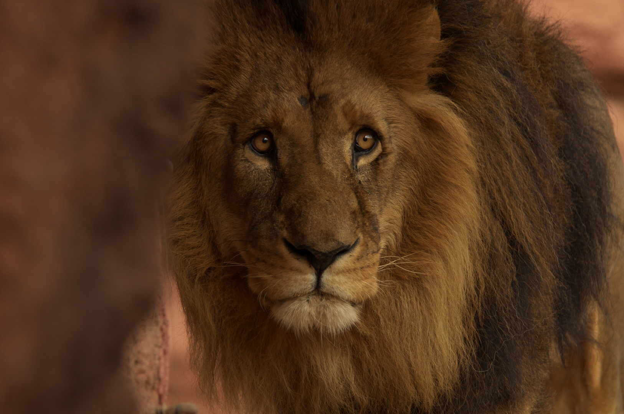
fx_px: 5713
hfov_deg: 6.3
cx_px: 312
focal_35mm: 330
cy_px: 207
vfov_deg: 4.2
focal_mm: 220
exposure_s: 1/320
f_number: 5.6
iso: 200
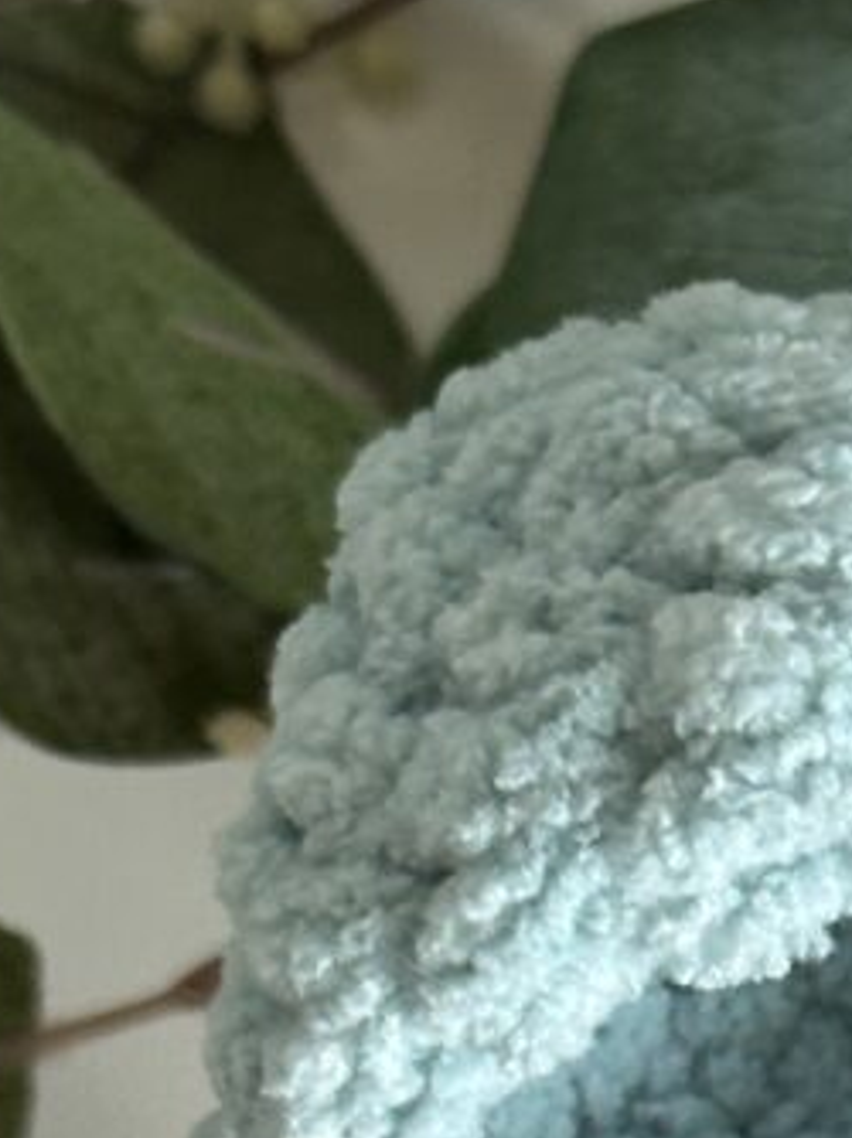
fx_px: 7262
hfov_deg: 6.6
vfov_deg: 8.7
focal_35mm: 221
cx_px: 1367
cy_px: 1775
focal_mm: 6.86
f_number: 1.78
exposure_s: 1/60
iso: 100
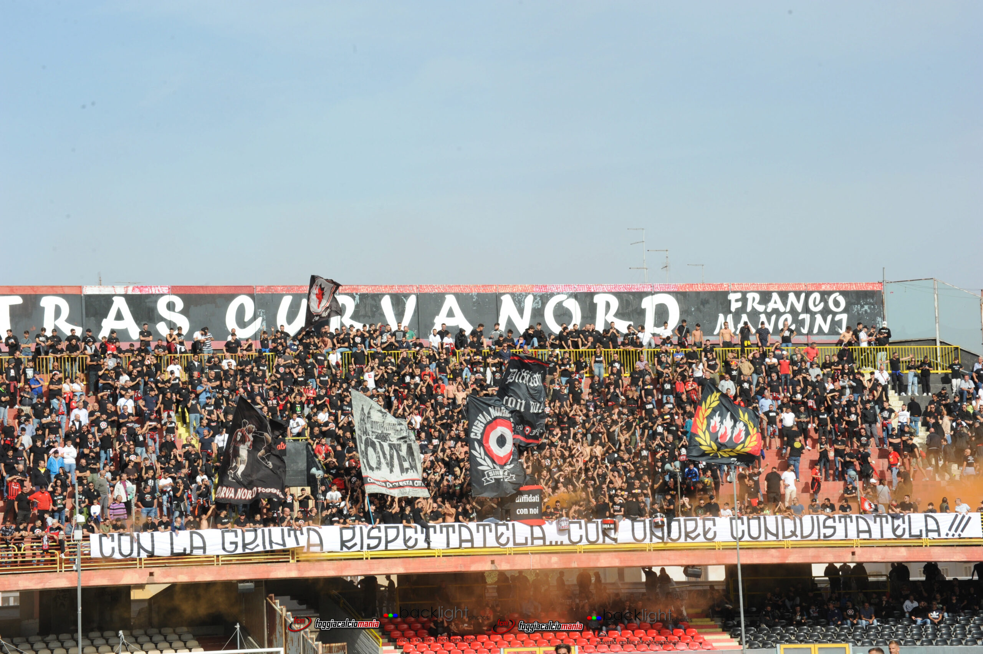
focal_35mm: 140
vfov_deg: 9.8
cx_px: 492
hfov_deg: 14.7
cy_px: 327
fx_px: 3820
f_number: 20
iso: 800
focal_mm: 140
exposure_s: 1/500
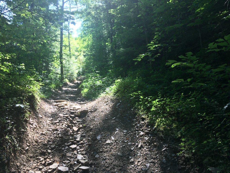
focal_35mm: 29
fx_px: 193
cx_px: 115
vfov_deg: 48.2
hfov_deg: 61.7
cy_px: 86
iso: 25
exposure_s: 1/60
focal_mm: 4.15
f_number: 2.2
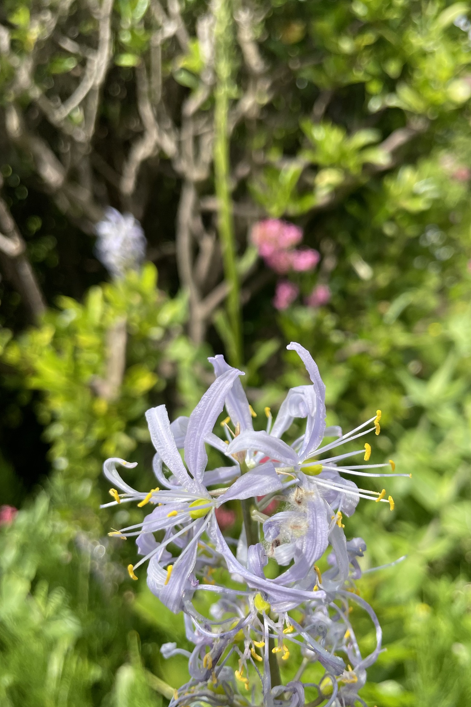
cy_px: 362
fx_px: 549
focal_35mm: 28
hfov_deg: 46.3
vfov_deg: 65.5
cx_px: 267
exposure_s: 1/1742
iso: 32
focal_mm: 4.2
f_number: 1.6
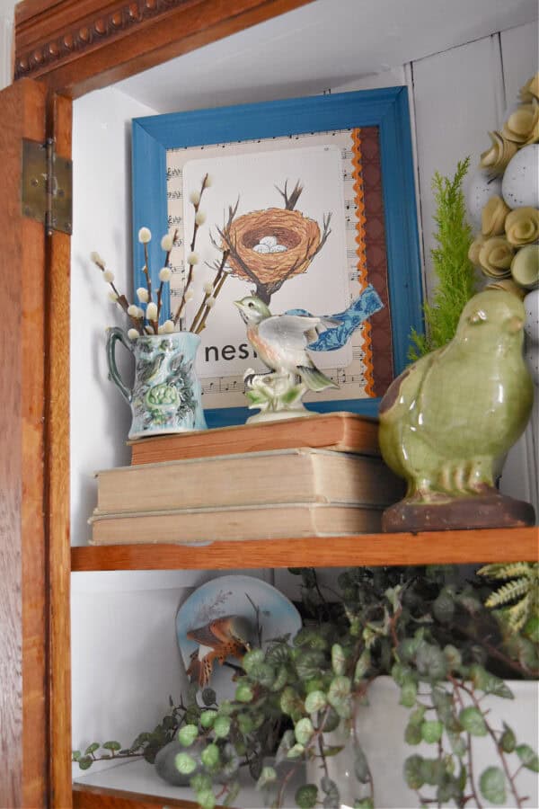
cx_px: 270
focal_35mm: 40
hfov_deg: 33.0
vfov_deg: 47.9
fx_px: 909
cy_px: 404
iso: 2500
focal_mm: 27
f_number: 4
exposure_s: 1/60
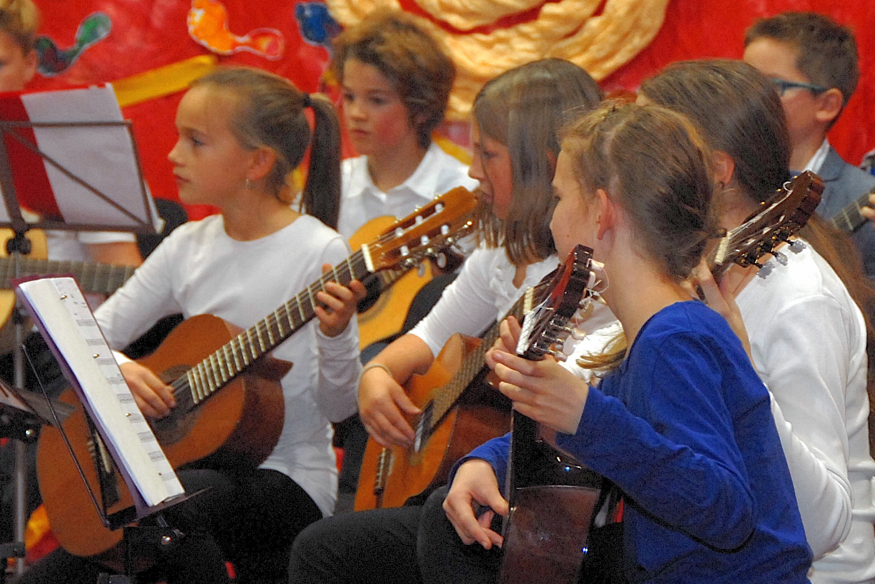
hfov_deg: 7.9
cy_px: 269
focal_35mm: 262
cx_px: 671
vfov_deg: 5.2
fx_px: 6366
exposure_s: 1/60
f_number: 5.6
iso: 400
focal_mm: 95
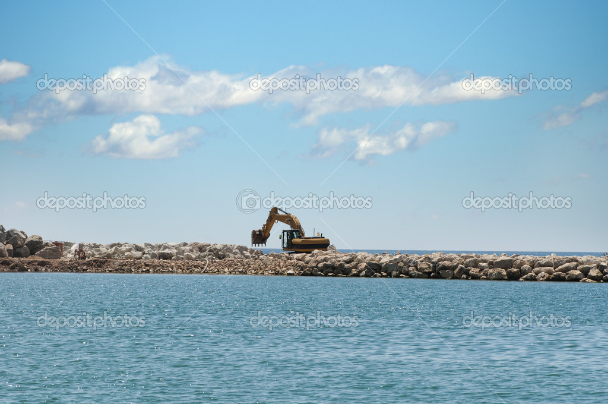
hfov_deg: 13.1
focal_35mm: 158
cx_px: 304
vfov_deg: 8.7
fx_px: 2657
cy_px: 202
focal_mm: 105
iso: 100
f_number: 7.1
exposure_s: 1/400
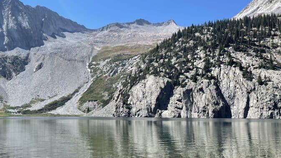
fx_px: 320
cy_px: 87
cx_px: 84
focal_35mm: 43
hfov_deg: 46.3
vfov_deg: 27.7
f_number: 1.6
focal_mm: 4.2
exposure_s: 1/2451
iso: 32
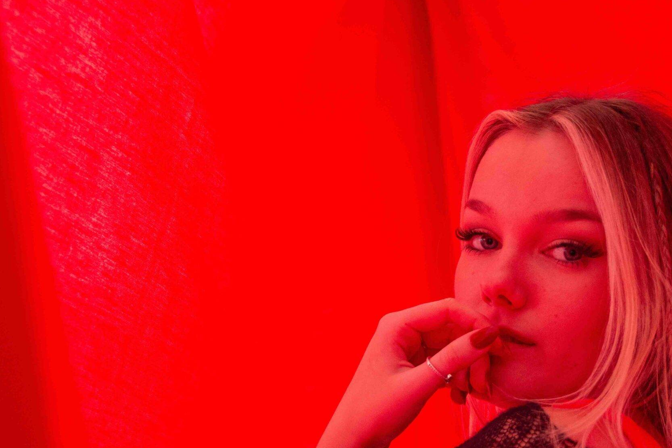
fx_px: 1549
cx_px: 484
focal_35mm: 83
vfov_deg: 16.4
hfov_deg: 24.3
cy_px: 278
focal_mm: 36
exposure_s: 1/160
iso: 1600
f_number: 4.2
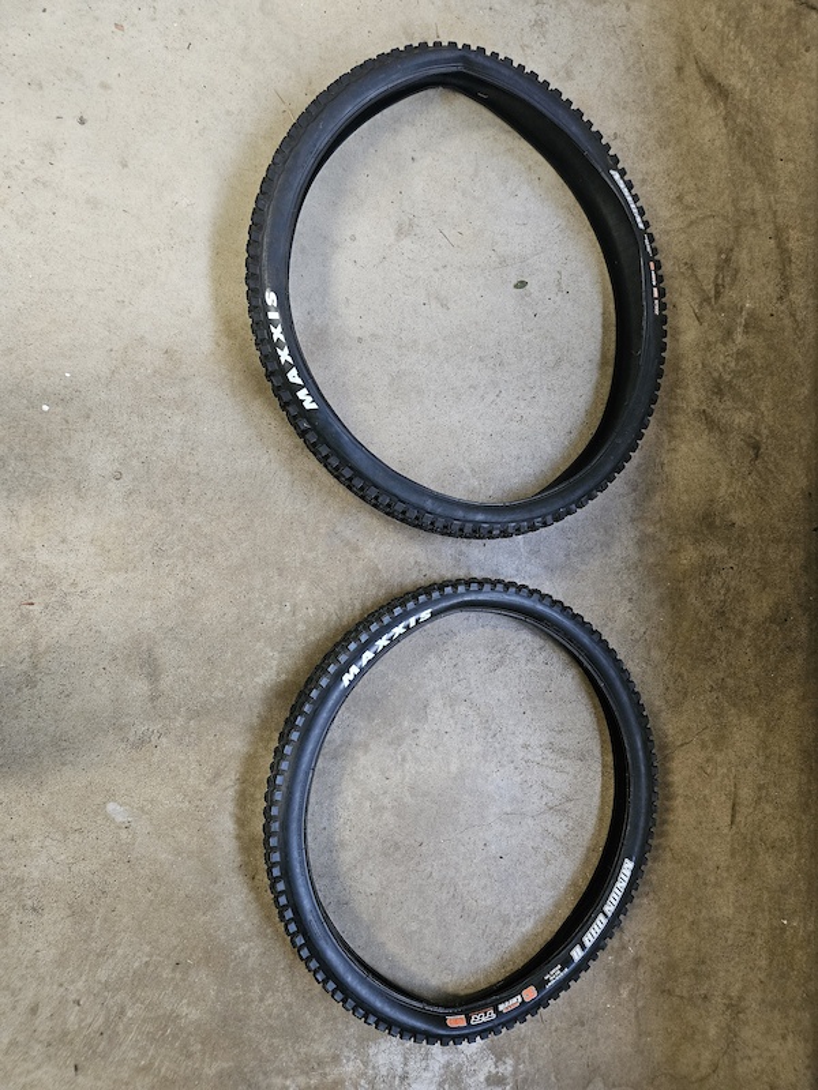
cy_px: 545
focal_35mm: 23
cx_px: 409
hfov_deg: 58.9
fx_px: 725
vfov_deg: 73.9
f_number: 1.8
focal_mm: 5.4
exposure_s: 1/60
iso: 500
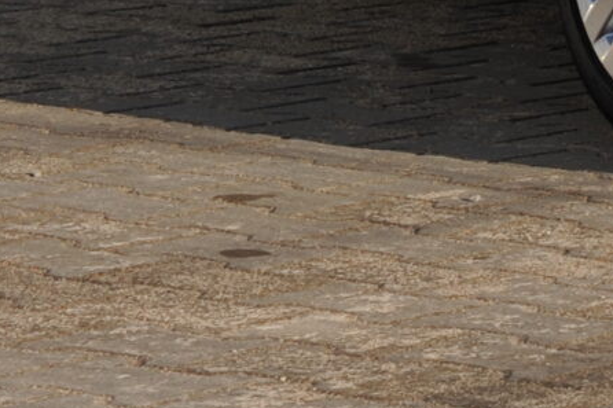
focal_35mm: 287
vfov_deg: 4.7
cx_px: 1644
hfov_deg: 6.7
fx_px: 4885
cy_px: -623
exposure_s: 1/100
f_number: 10
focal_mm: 50
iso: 200
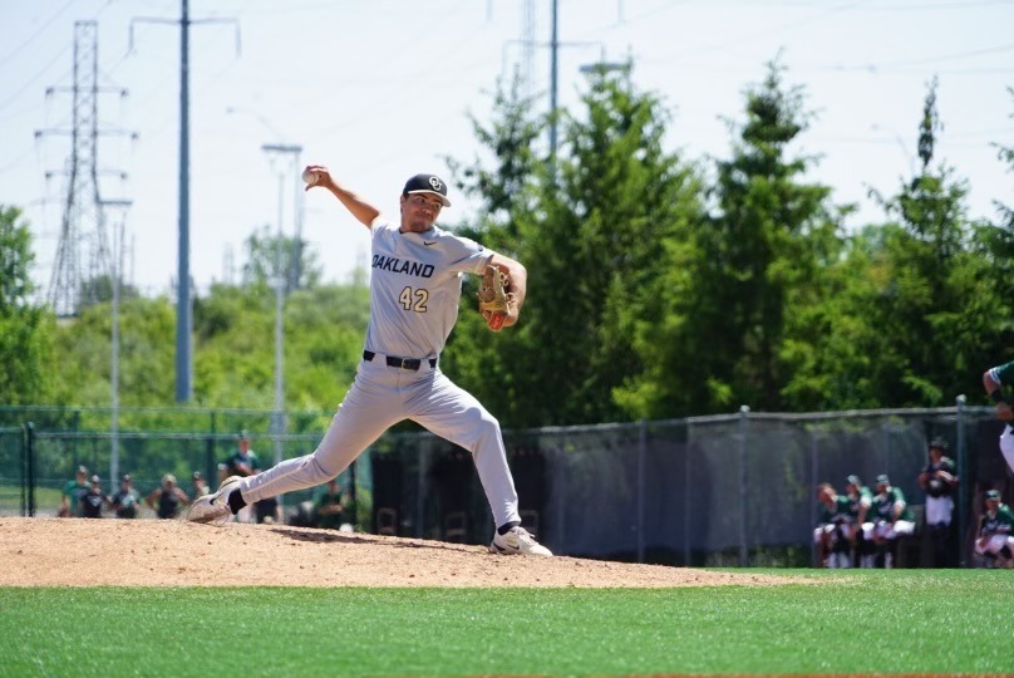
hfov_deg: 8.8
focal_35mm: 233
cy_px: 339
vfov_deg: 5.9
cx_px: 507
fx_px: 6567
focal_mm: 233
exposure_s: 1/2000
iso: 1000
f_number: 6.3
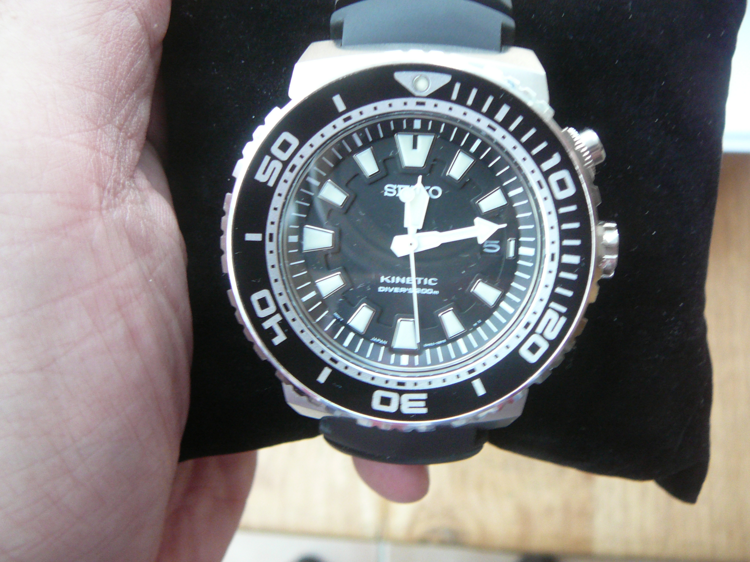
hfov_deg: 52.6
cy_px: 281
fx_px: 758
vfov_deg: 40.7
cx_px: 375
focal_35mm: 35
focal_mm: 5.2
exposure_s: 1/40
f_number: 2.8
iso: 200
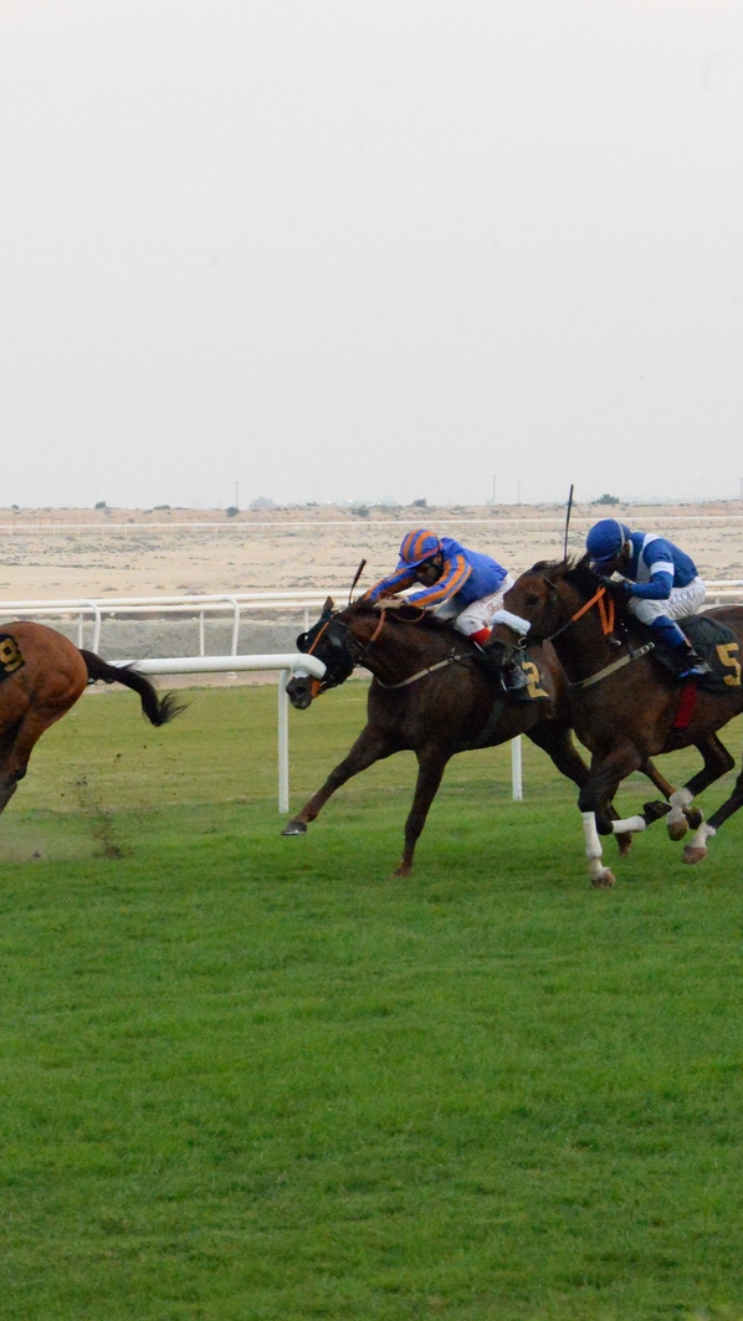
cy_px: 660
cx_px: -47
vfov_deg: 16.0
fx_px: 4693
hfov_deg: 9.0
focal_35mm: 134
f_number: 10
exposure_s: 1/2000
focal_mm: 85
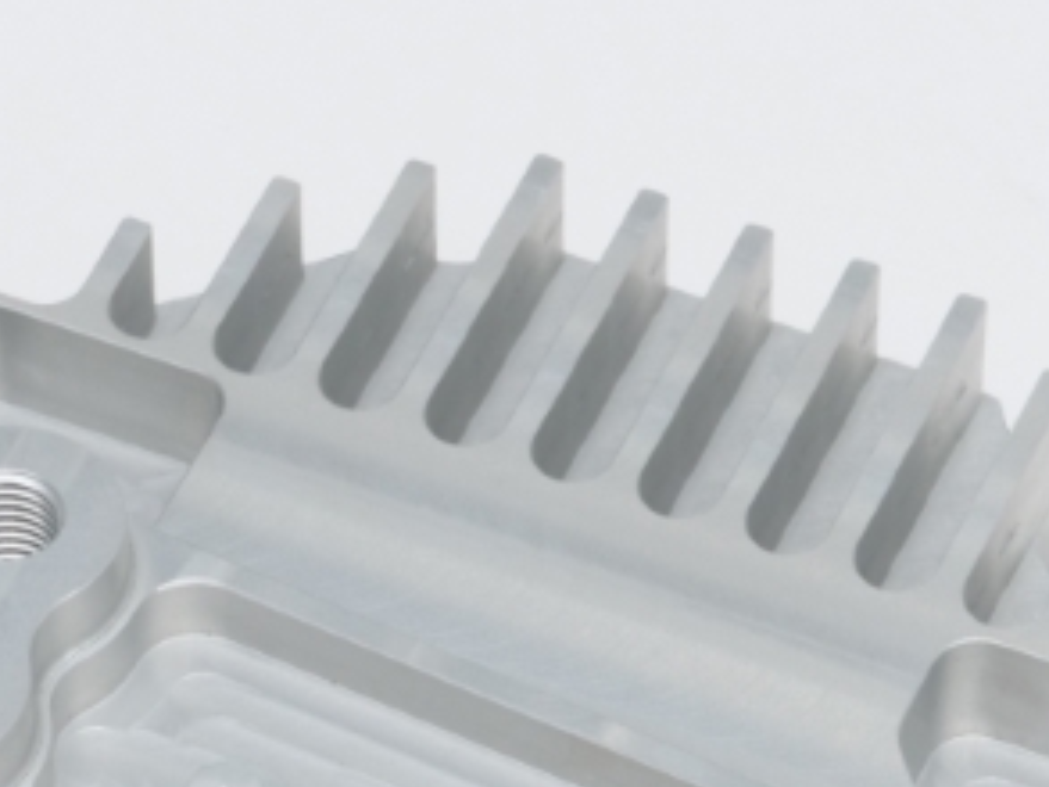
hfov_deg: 5.4
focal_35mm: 369
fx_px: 11187
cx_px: 380
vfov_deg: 4.0
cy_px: 1152
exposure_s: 1/100
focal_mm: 54
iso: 400
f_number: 8
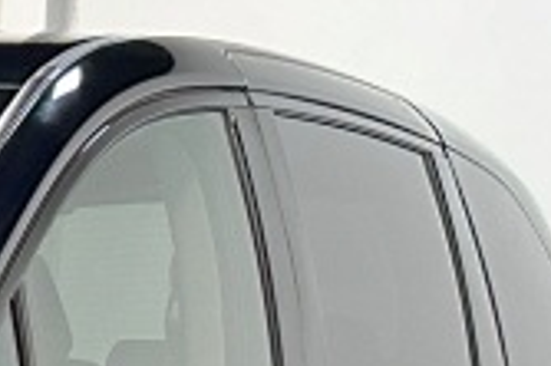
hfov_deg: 11.4
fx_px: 2339
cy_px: 969
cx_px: -719
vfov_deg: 8.0
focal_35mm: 153
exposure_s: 1/60
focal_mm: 6.86
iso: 400
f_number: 1.78
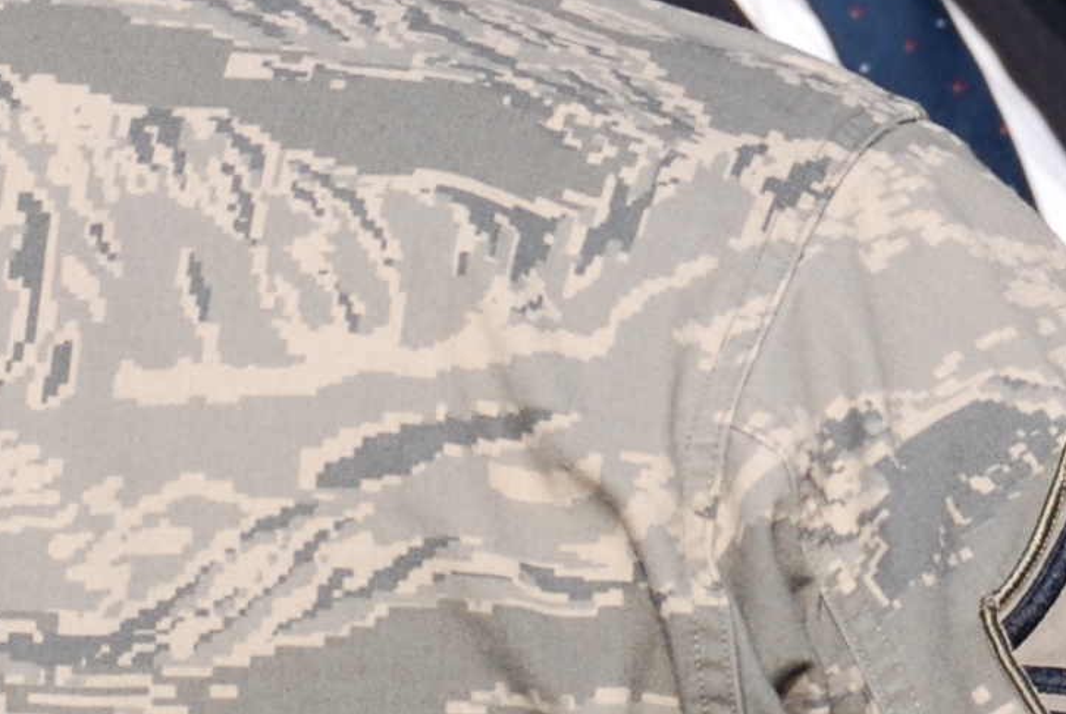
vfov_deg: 2.8
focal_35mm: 496
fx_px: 14705
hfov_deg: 4.1
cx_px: 1728
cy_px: 316
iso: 200
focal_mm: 62
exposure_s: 1/640
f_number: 6.3
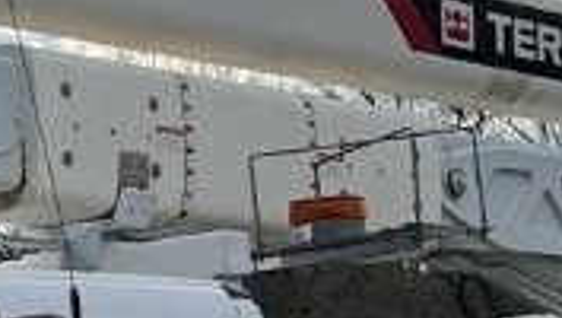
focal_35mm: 165
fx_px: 2461
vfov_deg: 7.2
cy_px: 561
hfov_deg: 12.8
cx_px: -78
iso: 50
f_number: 1.5
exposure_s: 1/5882
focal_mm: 5.7
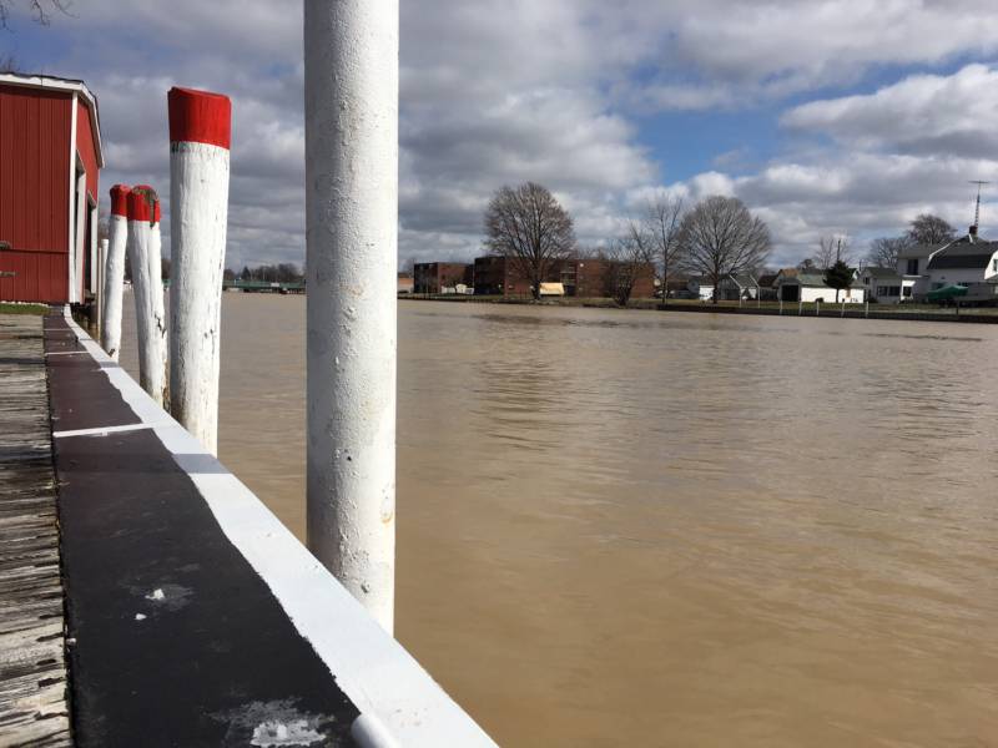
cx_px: 499
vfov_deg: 48.2
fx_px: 836
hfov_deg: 61.7
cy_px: 374
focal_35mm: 29
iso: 25
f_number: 2.2
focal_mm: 4.15
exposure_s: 1/4525
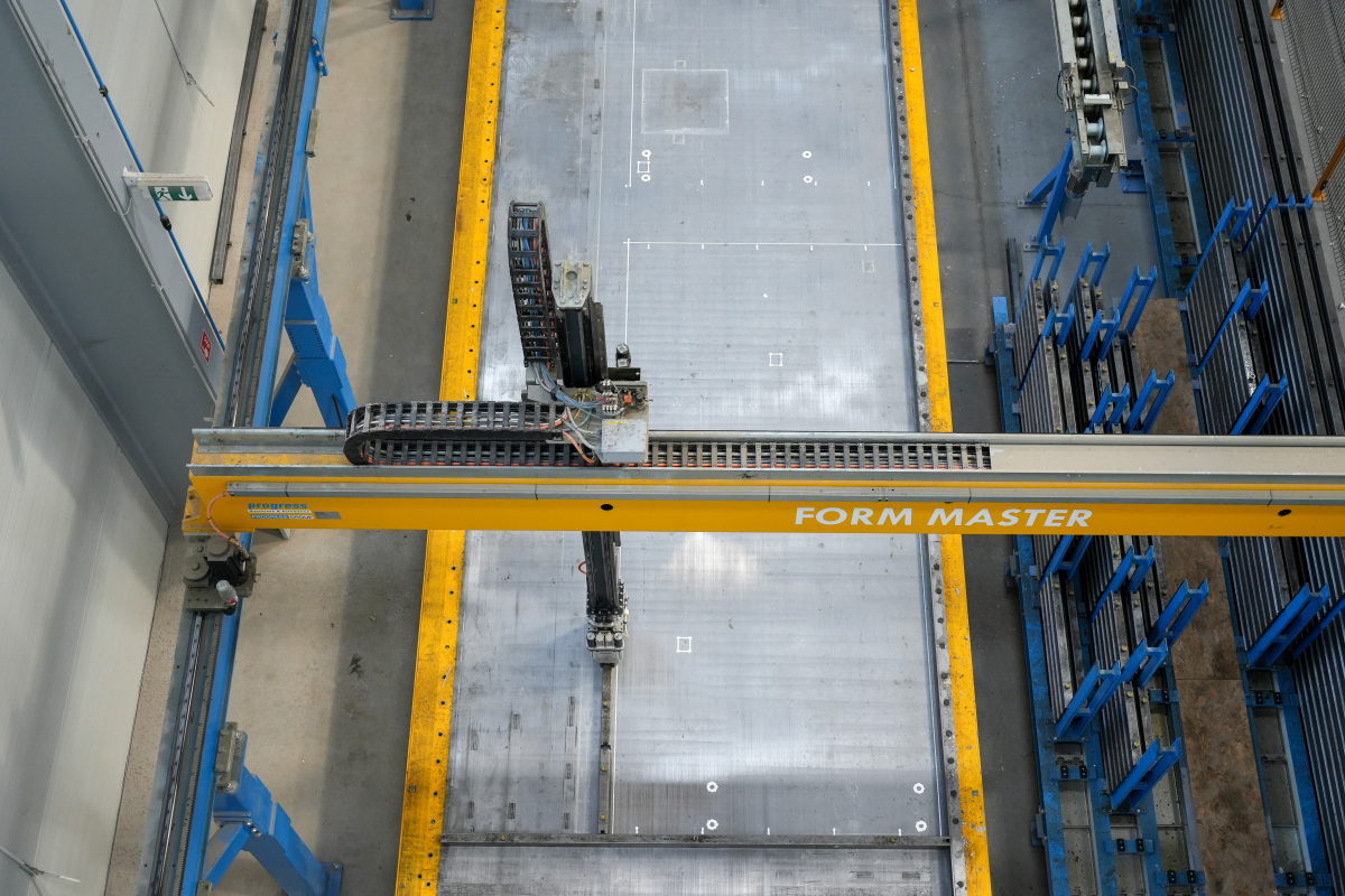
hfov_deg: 54.4
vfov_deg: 37.9
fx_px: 1308
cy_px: 448
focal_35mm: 35
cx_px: 672
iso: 1000
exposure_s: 1/160
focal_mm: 35
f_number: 4
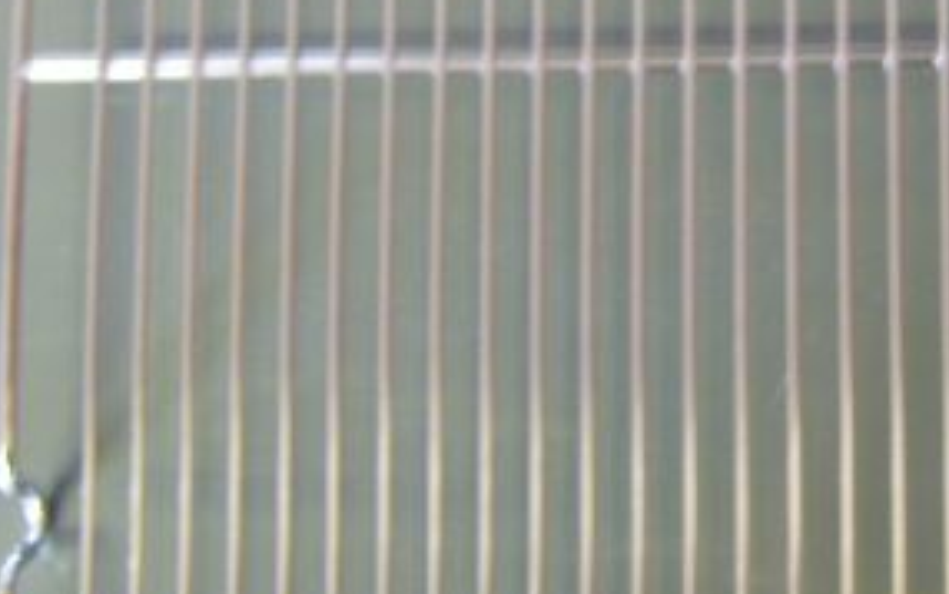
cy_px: 113
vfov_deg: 15.6
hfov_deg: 24.5
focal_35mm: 83
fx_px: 2147
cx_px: 776
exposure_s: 1/4
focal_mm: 7.4
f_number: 2.8
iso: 200
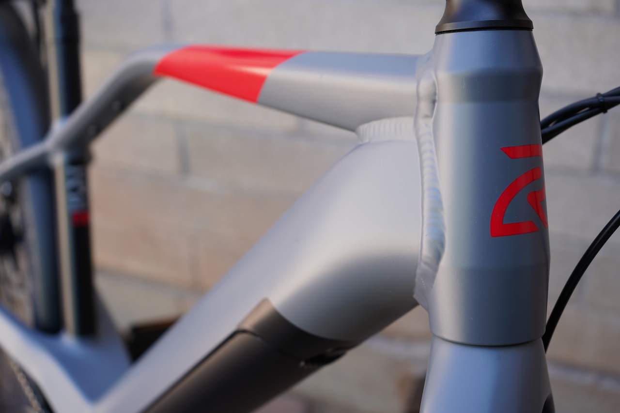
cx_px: 310
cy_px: 206
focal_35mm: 45
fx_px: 775
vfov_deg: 29.9
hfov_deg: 43.6
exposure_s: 1/160
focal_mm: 45
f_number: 4.5
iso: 250
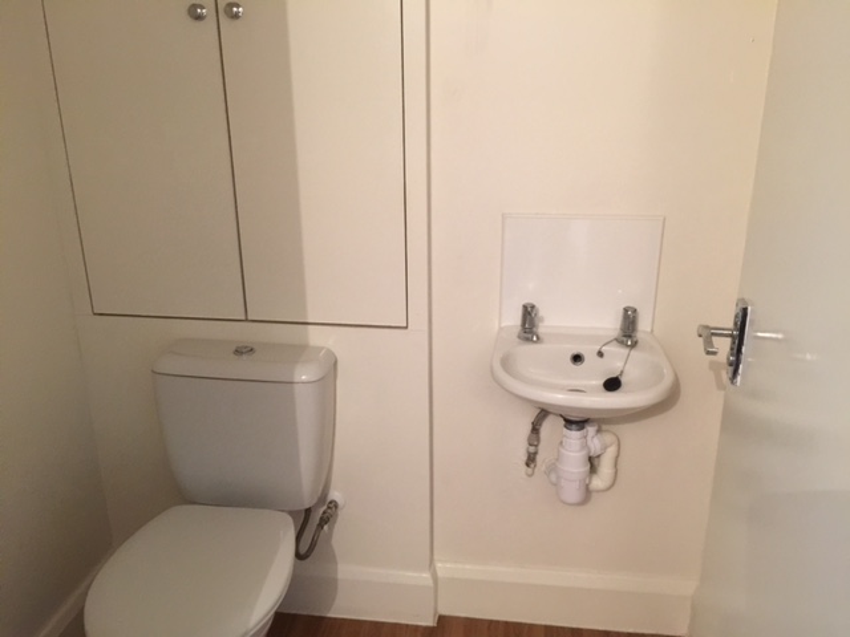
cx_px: 425
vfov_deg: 48.2
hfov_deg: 61.7
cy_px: 318
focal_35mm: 29
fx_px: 712
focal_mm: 4.15
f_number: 2.2
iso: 125
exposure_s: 1/10
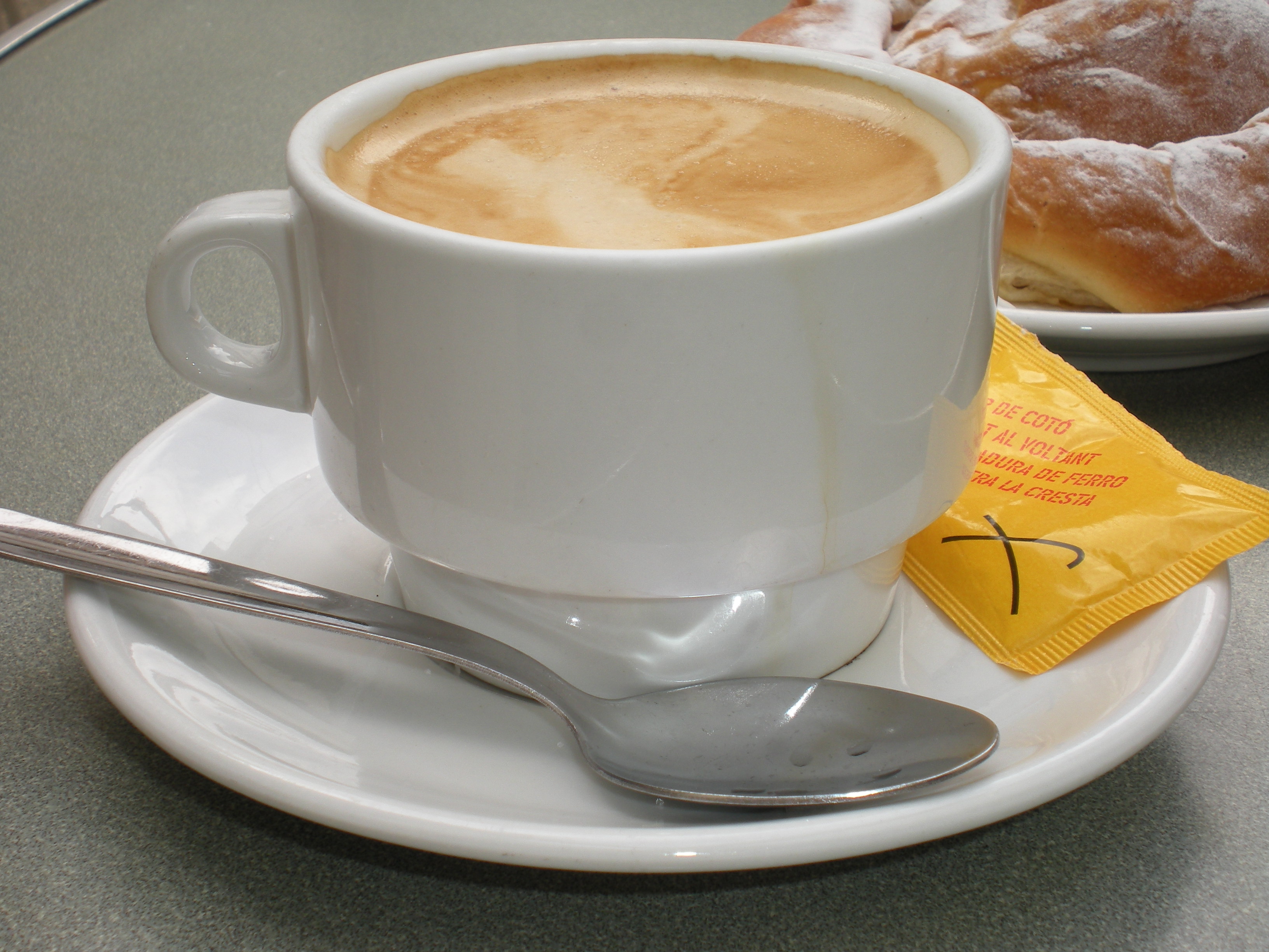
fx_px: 2053
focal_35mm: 56
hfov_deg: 34.3
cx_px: 634
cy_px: 476
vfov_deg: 26.1
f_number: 5.6
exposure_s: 1/113
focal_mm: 9.3
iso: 64
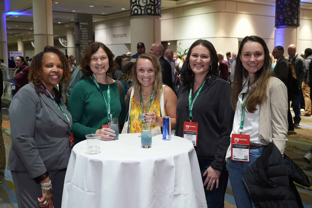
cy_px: 104
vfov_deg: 33.4
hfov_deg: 48.5
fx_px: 347
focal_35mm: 40
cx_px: 156
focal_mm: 40
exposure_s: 1/80
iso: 5000
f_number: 5.6
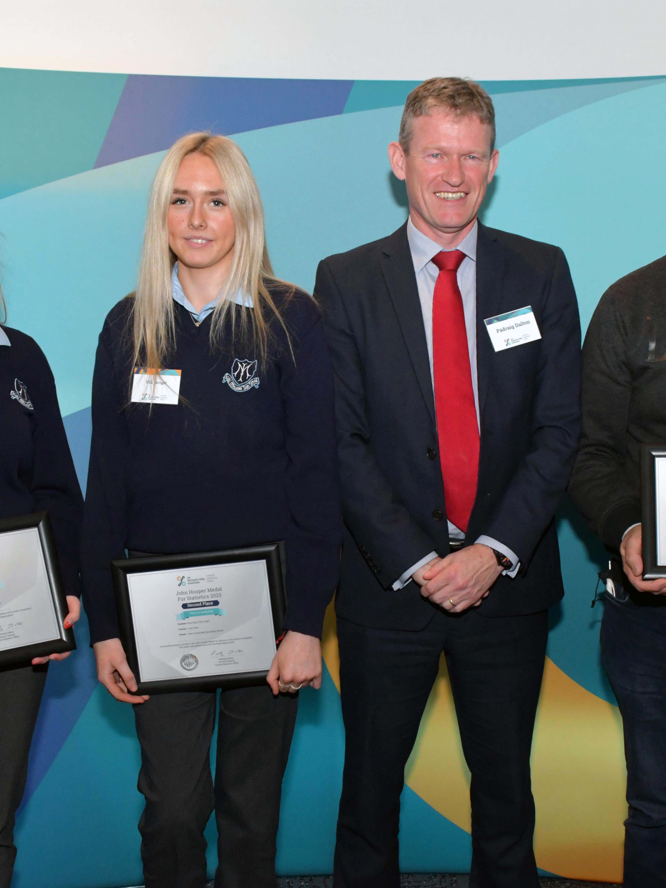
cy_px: 444
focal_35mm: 52
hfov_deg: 28.0
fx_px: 1334
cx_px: 338
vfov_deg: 36.8
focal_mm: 24
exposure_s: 1/60
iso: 2000
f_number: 10
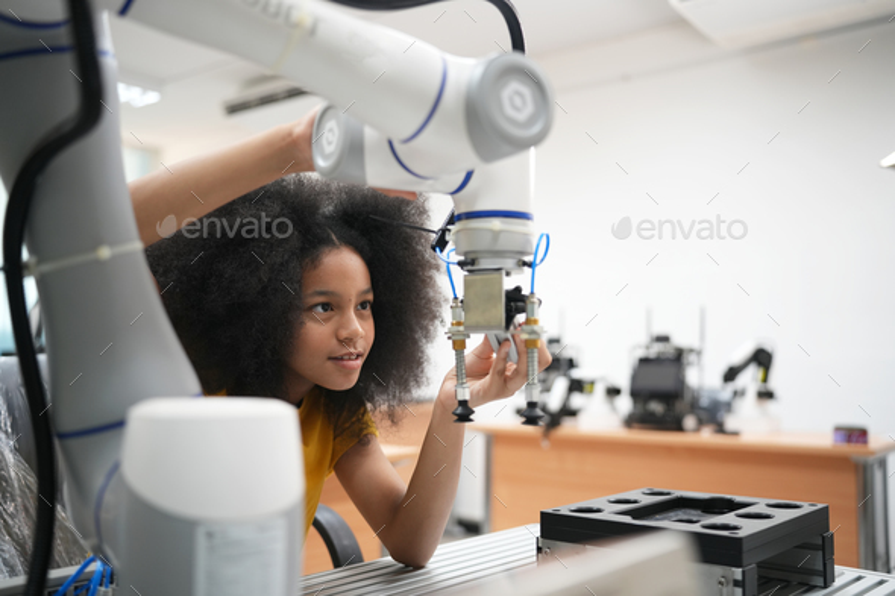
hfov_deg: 54.4
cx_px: 448
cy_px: 298
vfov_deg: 37.8
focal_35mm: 35
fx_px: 870
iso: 500
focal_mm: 35
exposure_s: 1/193
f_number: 2
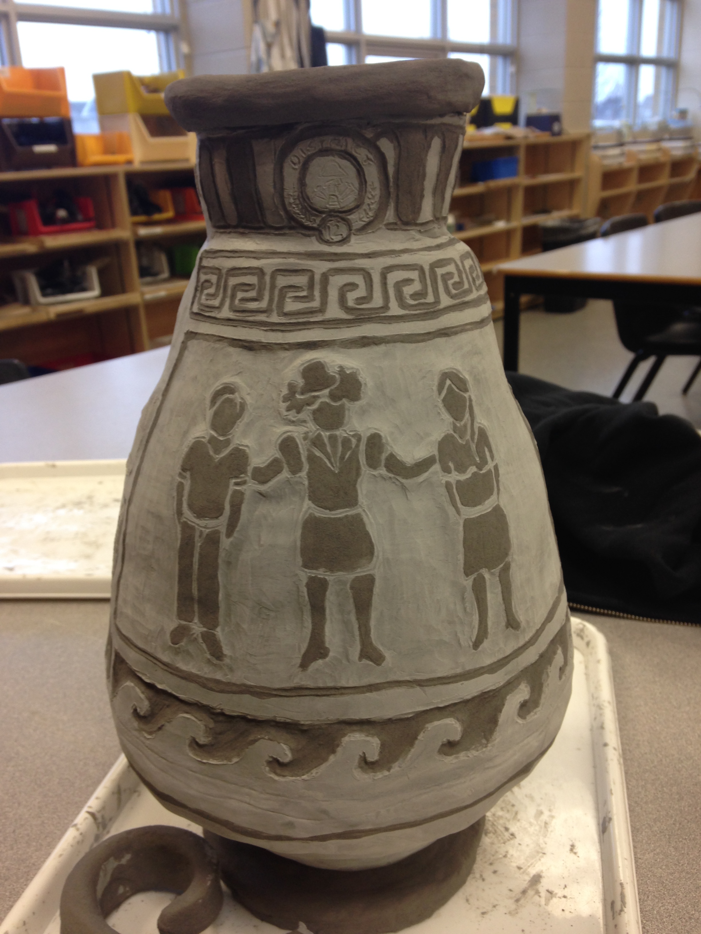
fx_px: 891
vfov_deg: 55.4
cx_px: 350
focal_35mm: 33
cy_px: 467
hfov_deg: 42.9
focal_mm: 4.12
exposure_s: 1/24
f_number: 2.4
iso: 50
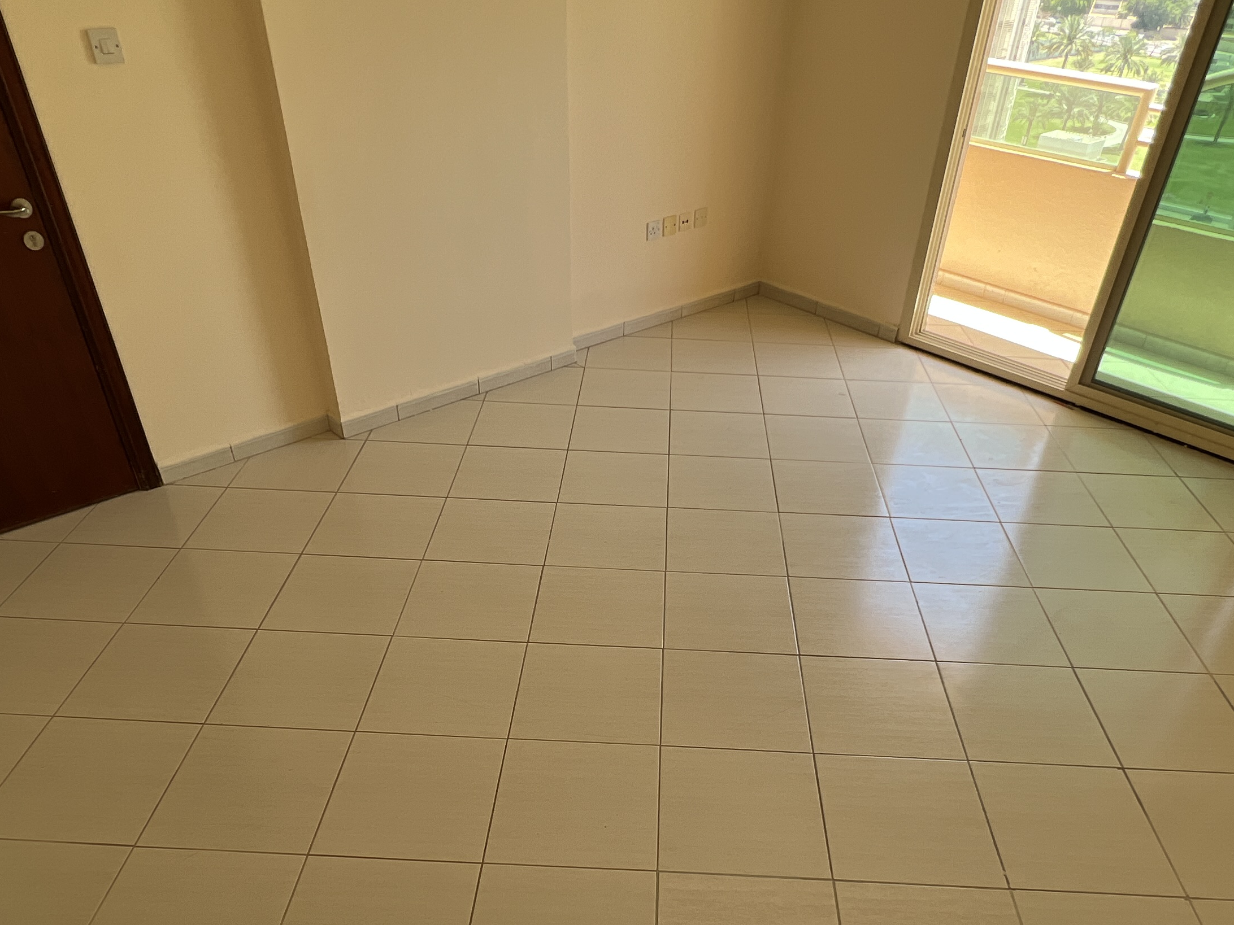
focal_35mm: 24
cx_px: 636
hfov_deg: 71.6
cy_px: 662
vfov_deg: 54.8
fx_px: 856
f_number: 1.8
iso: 32
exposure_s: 1/121
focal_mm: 1.57
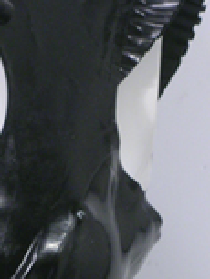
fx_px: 2738
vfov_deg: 5.8
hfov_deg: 4.4
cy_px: 173
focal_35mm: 339
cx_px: -97
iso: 100
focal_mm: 22.5
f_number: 5.1
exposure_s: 1/8
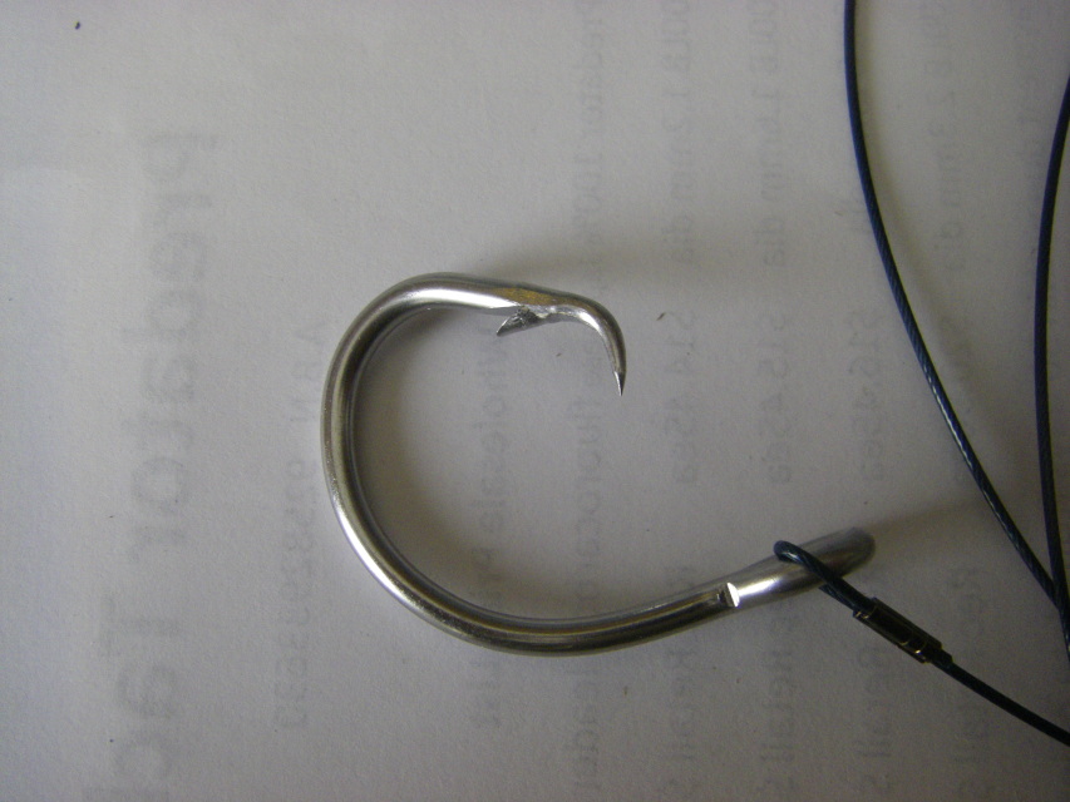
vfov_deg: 37.7
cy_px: 401
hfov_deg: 49.0
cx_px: 535
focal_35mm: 38
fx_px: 1175
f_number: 3.5
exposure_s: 1/50
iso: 400
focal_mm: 6.3
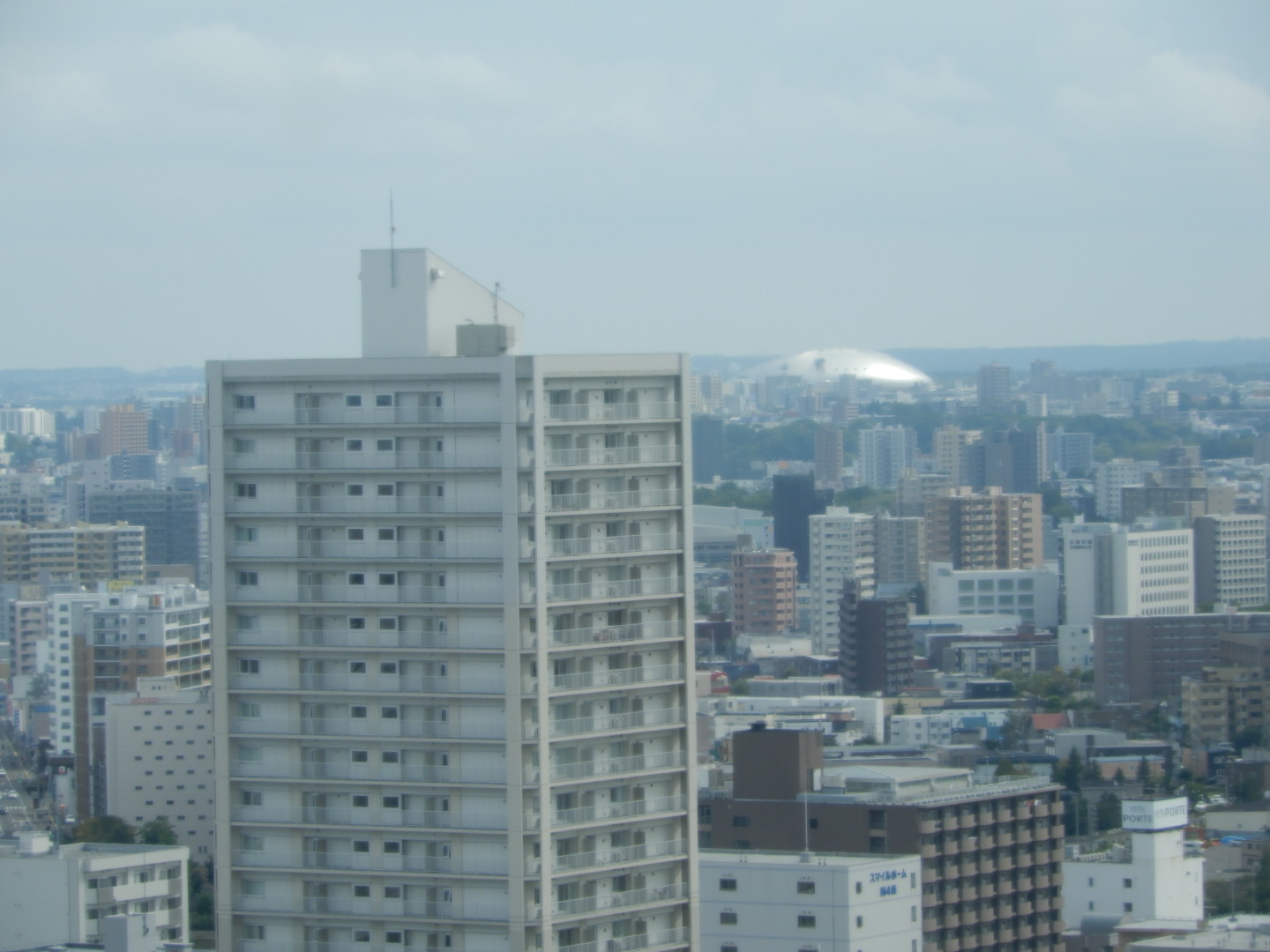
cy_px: 476
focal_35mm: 165
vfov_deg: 9.0
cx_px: 635
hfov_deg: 12.0
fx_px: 6054
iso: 80
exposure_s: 1/320
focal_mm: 29.4
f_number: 5.6
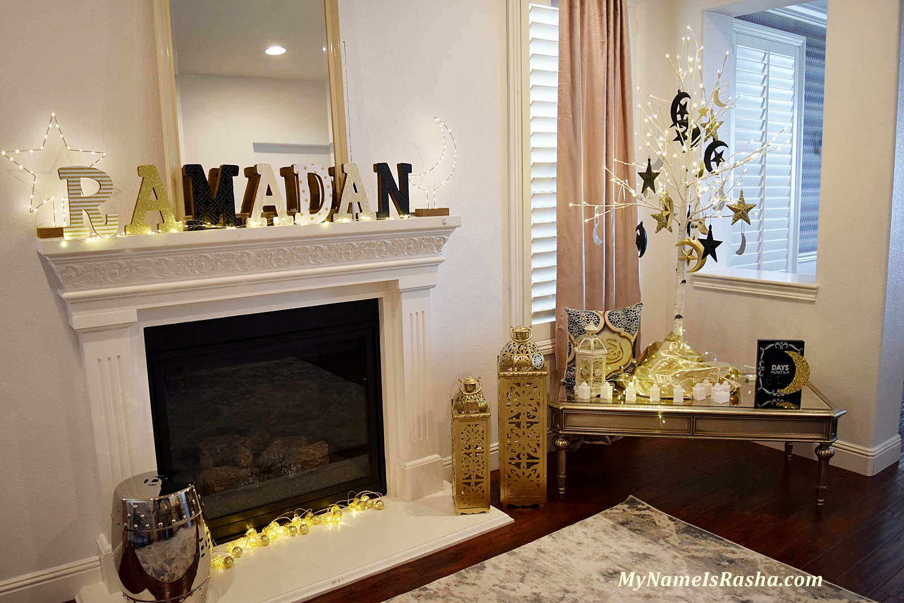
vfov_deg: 47.9
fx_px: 678
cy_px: 302
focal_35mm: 27
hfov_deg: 67.4
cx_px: 452
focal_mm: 18
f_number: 3.5
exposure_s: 1/60
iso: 1000
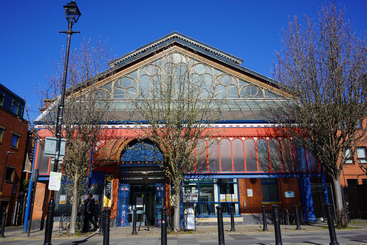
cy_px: 122
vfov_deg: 45.0
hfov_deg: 63.7
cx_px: 184
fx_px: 296
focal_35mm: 29
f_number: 10
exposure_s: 1/160
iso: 100
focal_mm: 29
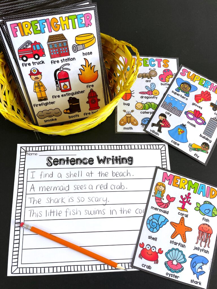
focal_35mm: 26
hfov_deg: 53.1
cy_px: 144
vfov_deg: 67.3
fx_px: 217
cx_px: 108
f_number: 1.6
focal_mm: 4.2
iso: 100
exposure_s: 1/100
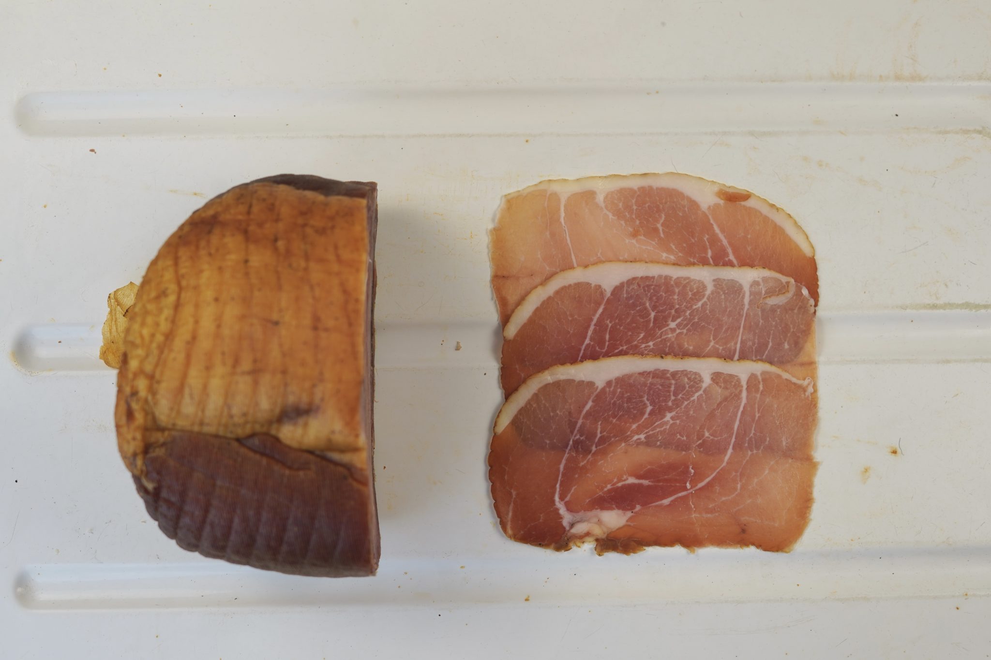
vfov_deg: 27.0
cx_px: 496
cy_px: 330
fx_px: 1376
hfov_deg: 39.6
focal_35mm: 50
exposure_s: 1/160
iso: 400
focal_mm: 50
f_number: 4
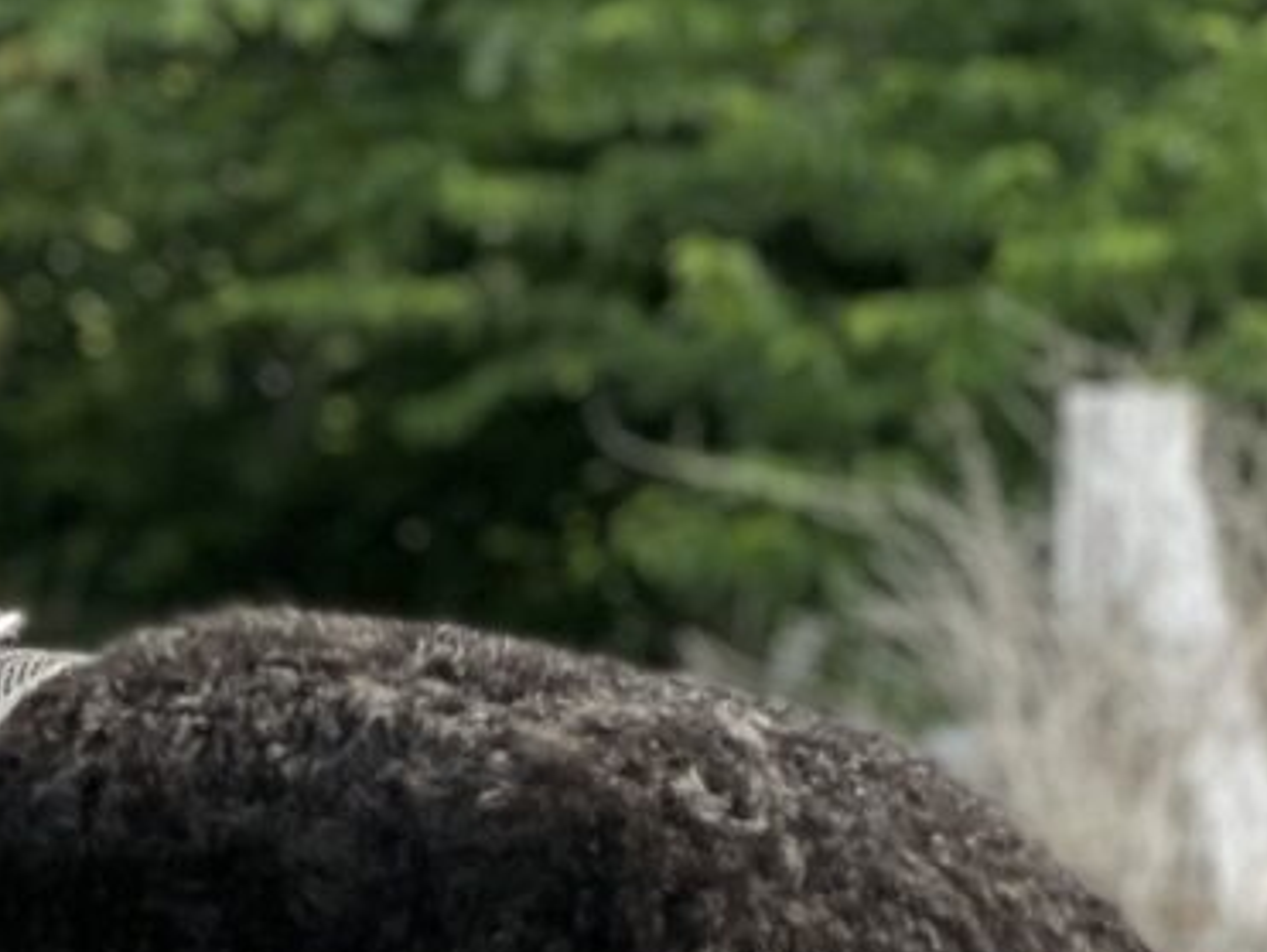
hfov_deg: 8.9
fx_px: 7877
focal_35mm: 215
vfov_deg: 6.9
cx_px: -744
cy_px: 1222
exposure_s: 1/527
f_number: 2
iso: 25
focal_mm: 6
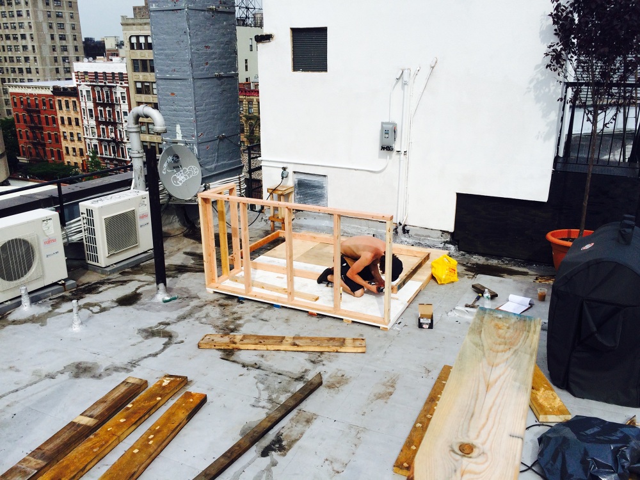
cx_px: 320
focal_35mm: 29
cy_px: 240
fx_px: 536
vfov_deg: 48.2
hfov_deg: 61.7
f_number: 2.2
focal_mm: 4.15
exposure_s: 1/3425
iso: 32
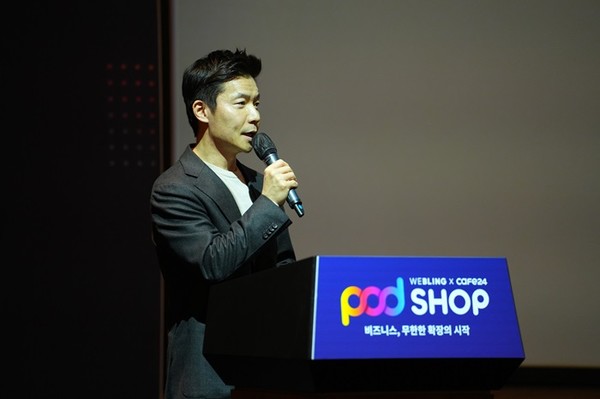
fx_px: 2714
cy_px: 200
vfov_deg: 8.4
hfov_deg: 12.6
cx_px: 300
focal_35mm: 163
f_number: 2.8
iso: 2500
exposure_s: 1/400
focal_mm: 163
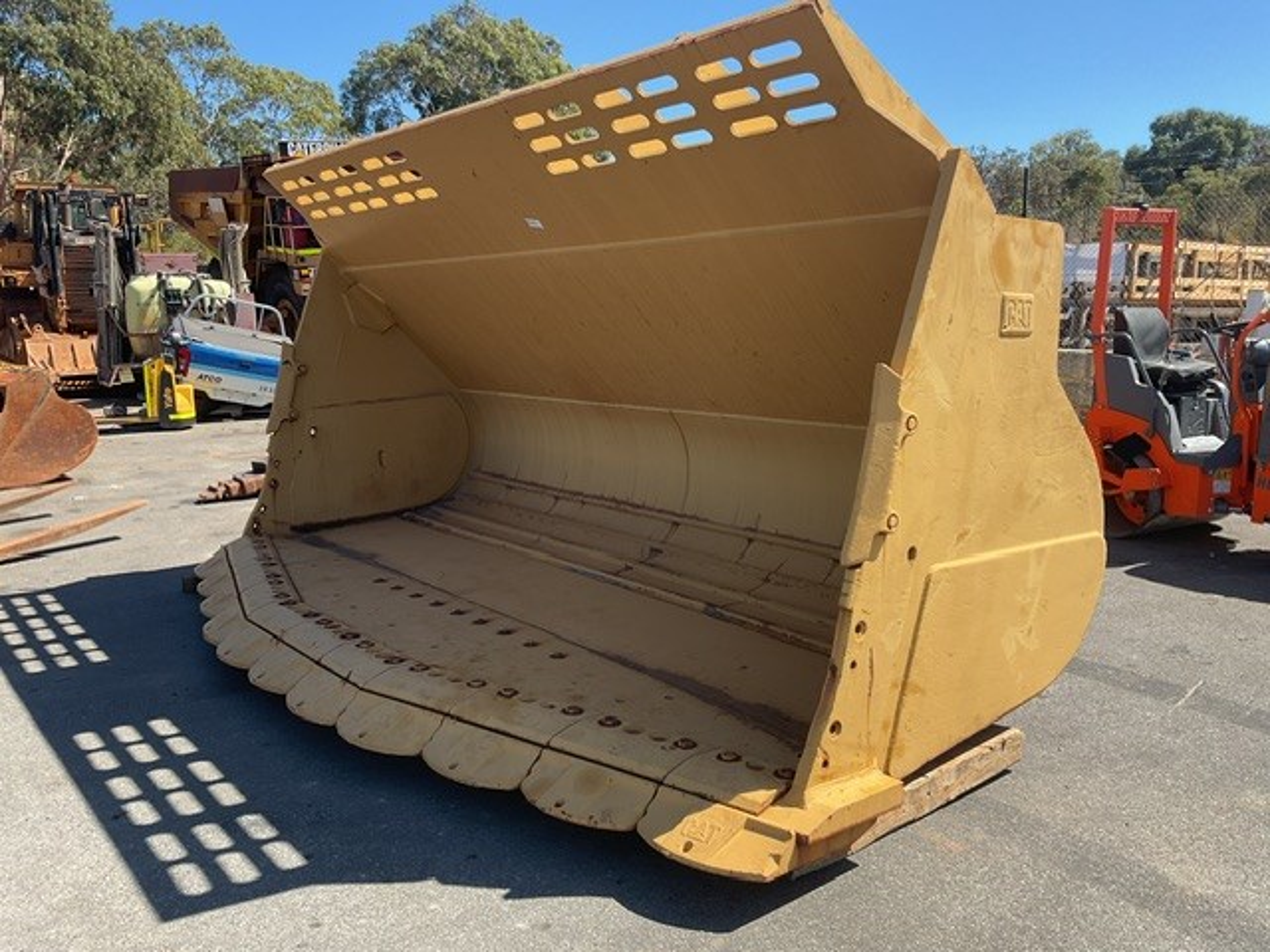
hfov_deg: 61.7
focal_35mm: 29
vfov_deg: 48.2
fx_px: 1064
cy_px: 476
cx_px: 635
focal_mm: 3
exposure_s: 1/944
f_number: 1.8
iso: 16
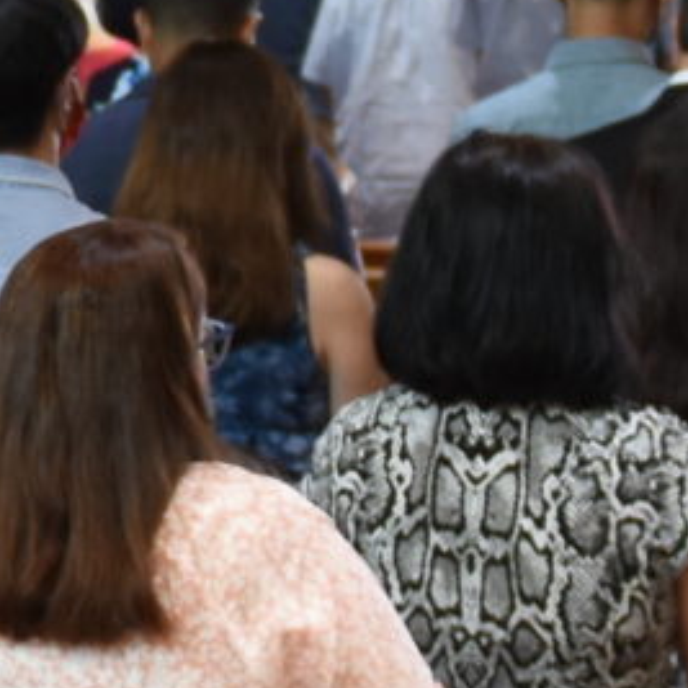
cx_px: -703
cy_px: -354
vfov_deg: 5.9
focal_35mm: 293
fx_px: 6588
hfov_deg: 5.8
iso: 500
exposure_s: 1/60
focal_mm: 24
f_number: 2.8
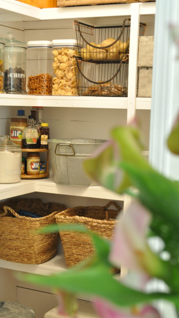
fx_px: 532
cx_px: 76
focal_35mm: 63
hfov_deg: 19.1
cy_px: 159
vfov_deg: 33.3
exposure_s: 1/6
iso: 1000
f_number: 6.3
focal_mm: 40
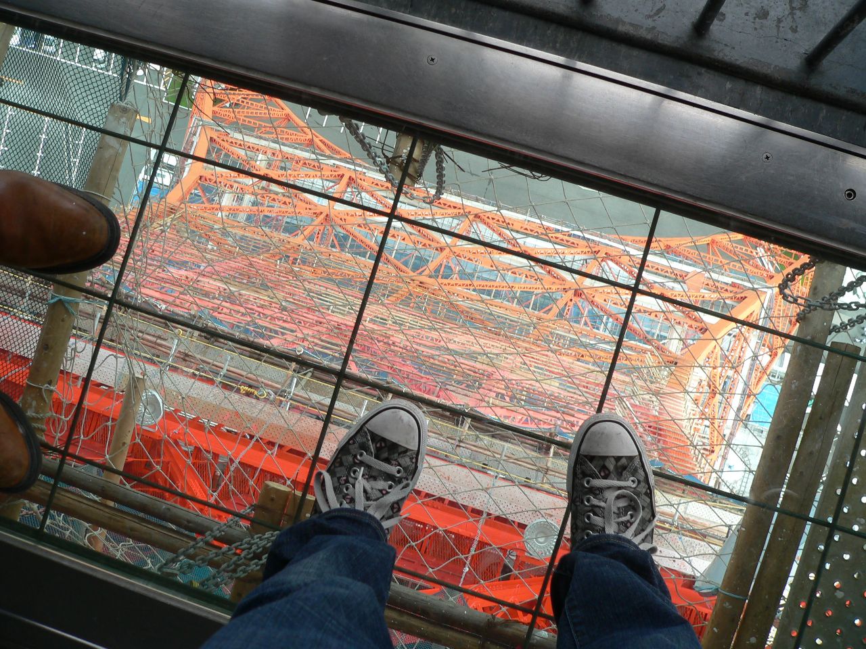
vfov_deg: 39.7
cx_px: 433
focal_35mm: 36
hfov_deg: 51.4
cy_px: 324
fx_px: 901
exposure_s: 1/100
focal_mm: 6
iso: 80
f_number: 3.3
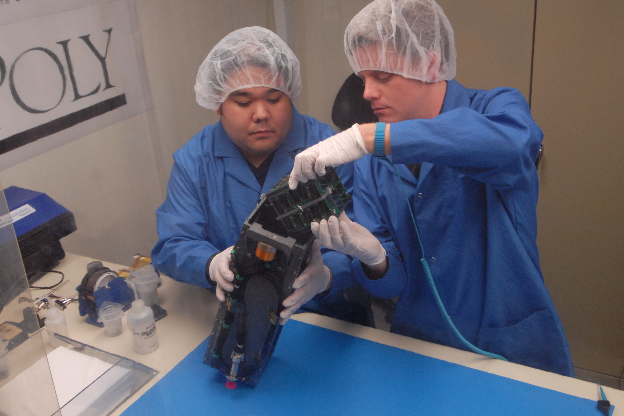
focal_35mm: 39
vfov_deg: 34.2
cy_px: 204
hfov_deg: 49.6
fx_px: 676
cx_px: 307
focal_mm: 24
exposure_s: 1/125
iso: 800
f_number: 5.6
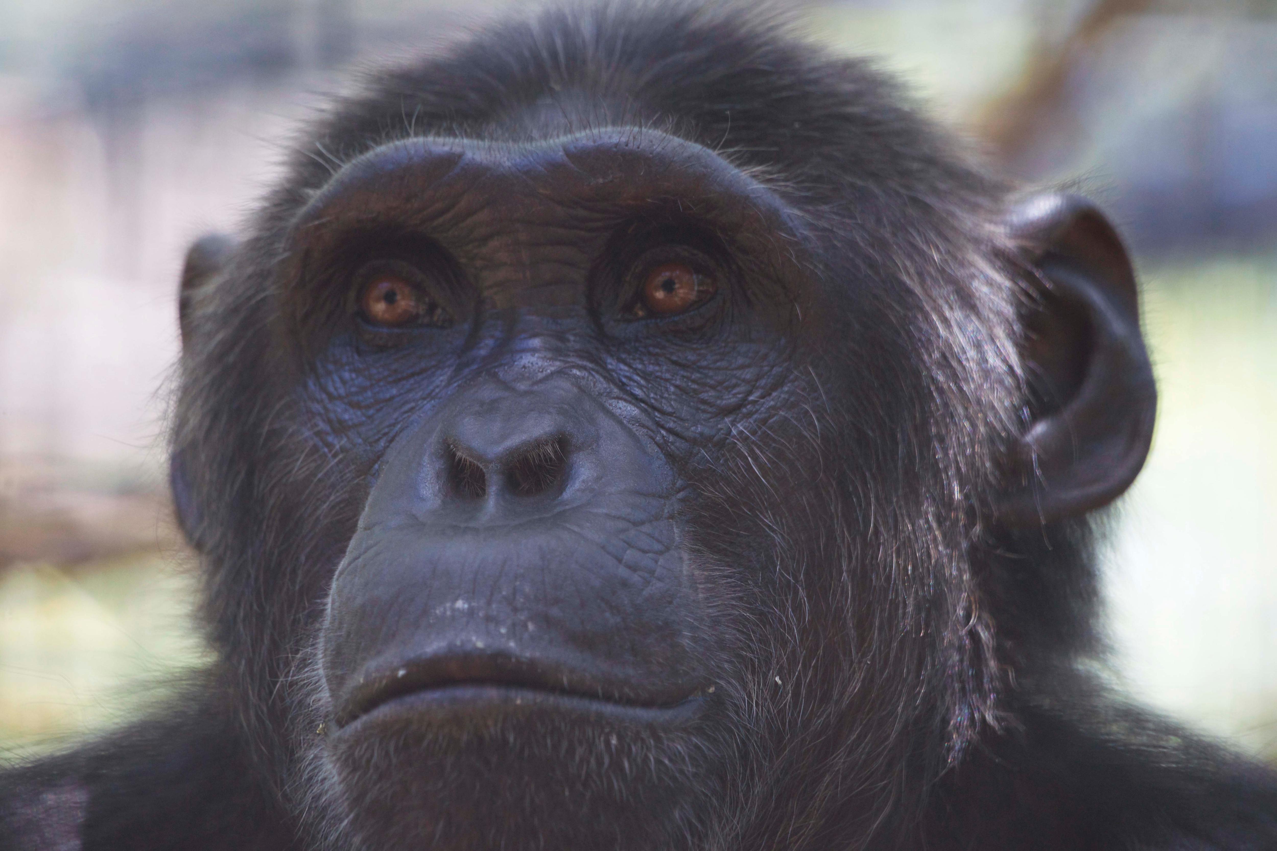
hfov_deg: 5.2
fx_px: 14187
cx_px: 638
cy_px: 426
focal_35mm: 400
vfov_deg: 3.4
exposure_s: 1/160
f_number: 5.6
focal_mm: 400
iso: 800
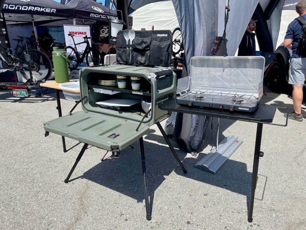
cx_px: 153
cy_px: 115
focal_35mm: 26
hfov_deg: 67.3
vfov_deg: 53.1
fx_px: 230
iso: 32
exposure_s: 1/3257
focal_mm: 5.1
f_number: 1.6
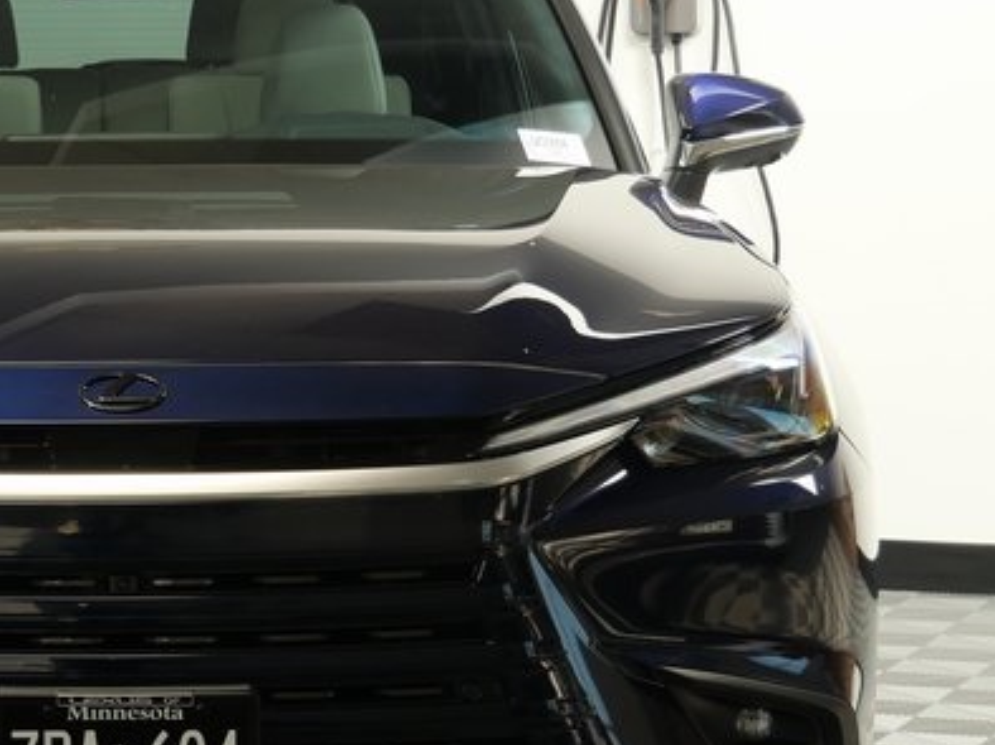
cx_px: 38
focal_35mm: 130
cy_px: 475
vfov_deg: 11.4
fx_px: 3734
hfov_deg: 15.0
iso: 250
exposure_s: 1/200
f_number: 4.5
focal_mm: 25
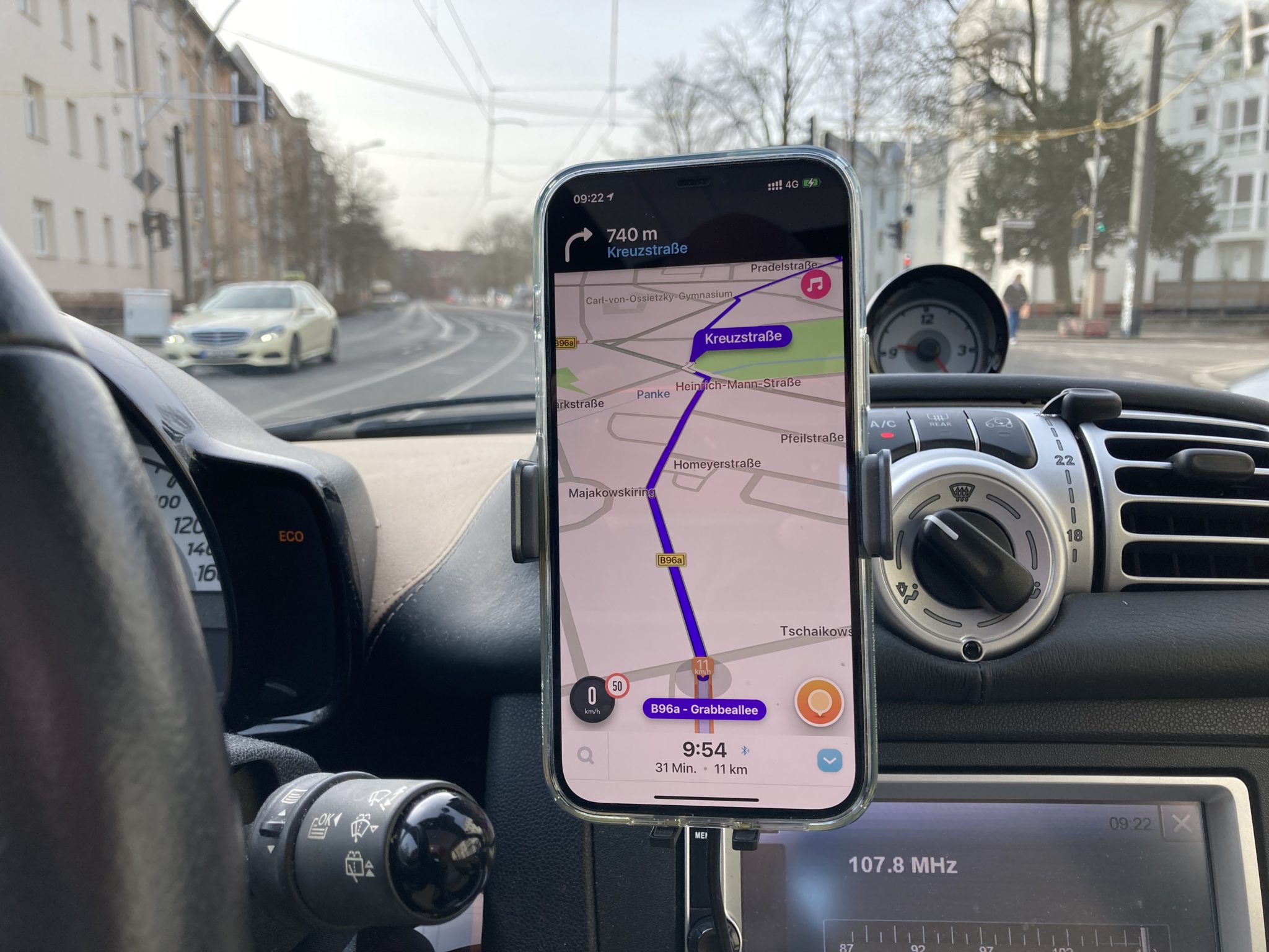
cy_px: 476
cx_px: 634
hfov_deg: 63.4
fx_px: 1026
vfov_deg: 49.7
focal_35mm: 28
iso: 20
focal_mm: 3.99
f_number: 1.8
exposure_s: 1/274
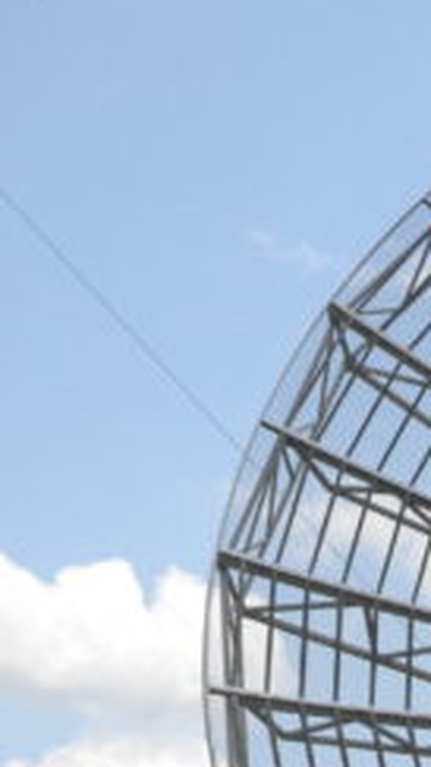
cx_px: 1082
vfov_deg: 13.5
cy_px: 954
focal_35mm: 154
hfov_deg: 7.3
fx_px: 3133
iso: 200
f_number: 10
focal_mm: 35
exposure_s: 1/400
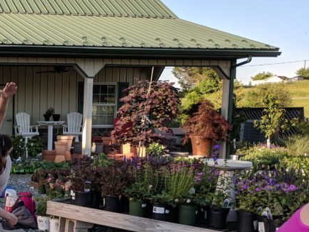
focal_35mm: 61
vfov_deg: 23.8
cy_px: 172
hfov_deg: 28.2
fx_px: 545
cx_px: -50
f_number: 2
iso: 50
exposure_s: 1/655
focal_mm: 4.67
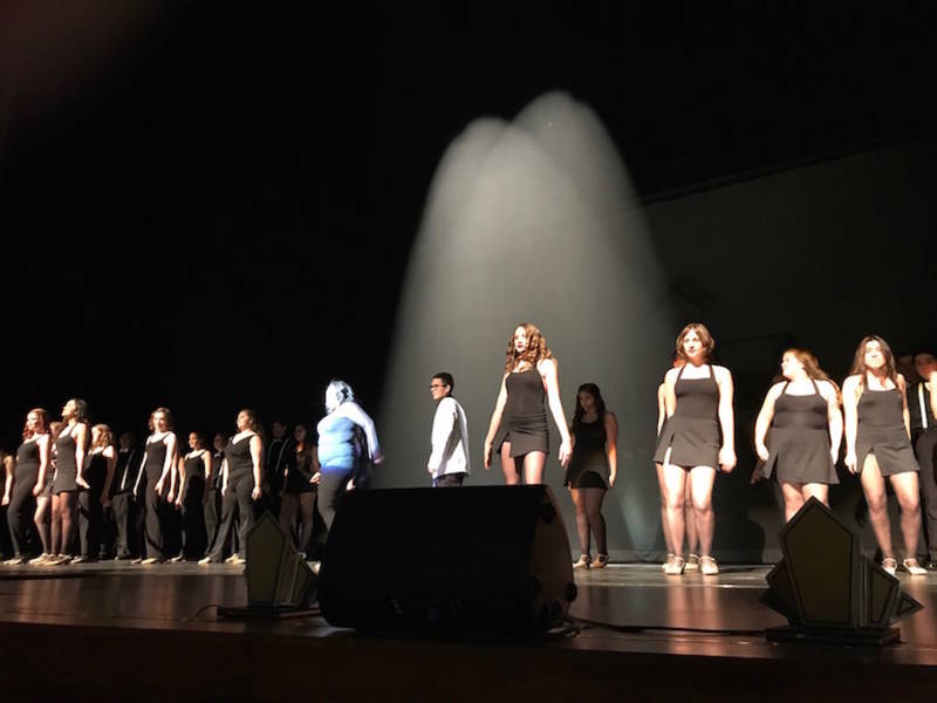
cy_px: 352
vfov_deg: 49.7
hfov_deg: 63.4
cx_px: 468
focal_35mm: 28
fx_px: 758
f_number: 1.8
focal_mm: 3.99
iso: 100
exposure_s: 1/7
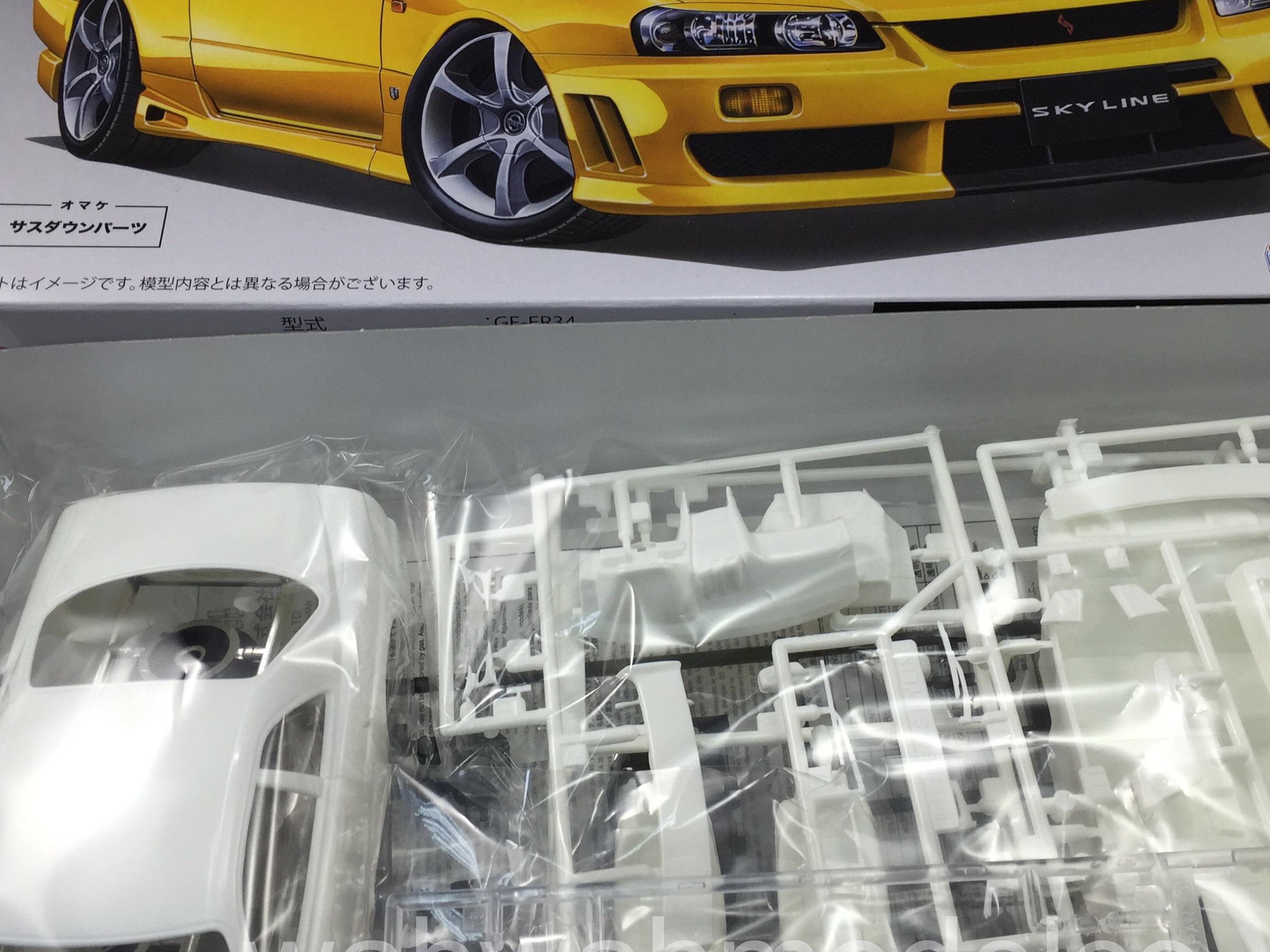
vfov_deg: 35.0
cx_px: 686
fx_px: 1504
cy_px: 376
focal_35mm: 41
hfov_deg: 45.7
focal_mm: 4.15
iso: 32
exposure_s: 1/100
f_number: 2.2
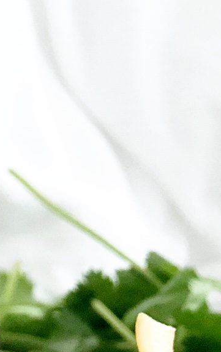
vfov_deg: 9.6
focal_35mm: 211
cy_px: 566
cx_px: -43
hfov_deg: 6.2
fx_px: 2032
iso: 200
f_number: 2.8
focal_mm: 6.6
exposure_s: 1/30
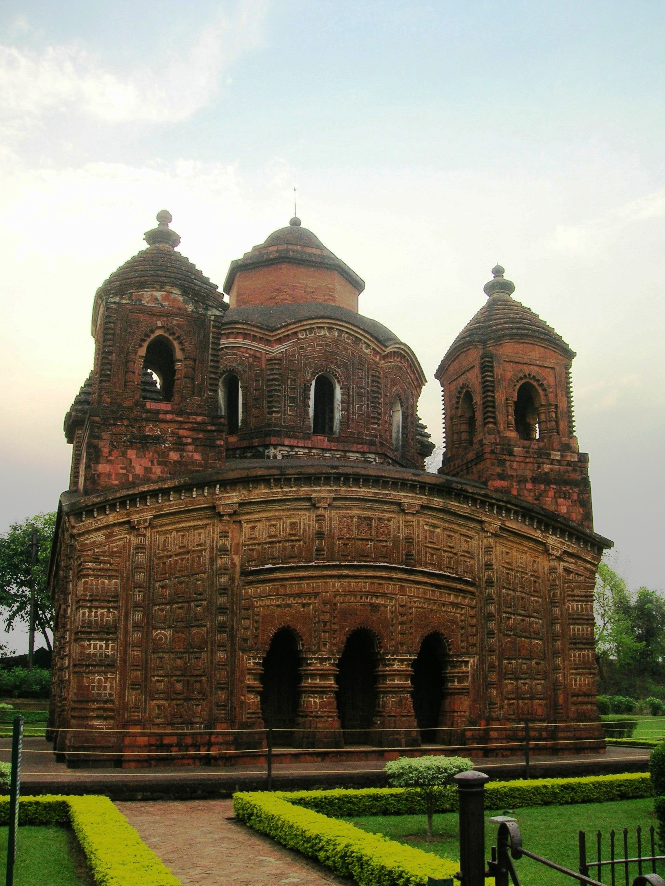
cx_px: 332
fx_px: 871
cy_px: 443
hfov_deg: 41.8
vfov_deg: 54.0
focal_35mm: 34
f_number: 4.9
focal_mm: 5.7
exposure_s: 1/85.1
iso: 50
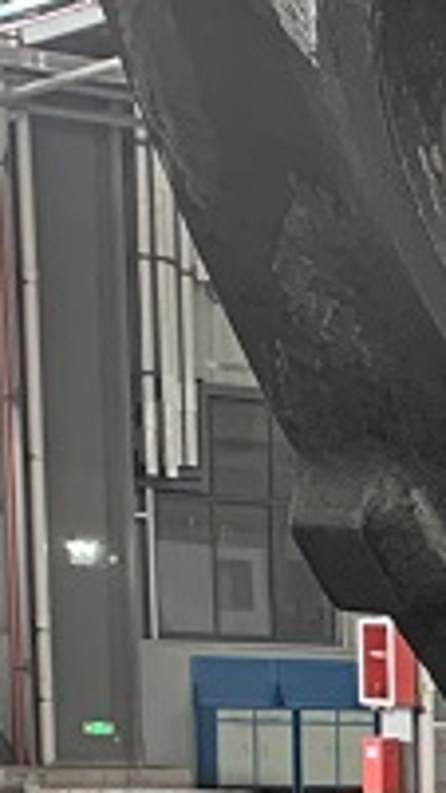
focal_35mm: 149
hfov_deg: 7.1
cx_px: 1458
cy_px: 1243
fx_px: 3134
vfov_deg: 13.5
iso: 200
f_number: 1.8
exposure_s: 1/60
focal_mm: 4.25
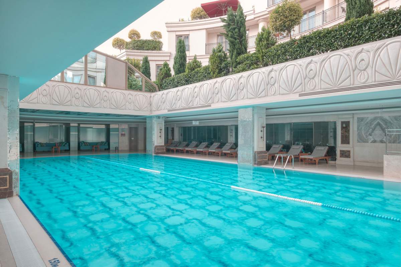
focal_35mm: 23
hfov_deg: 76.1
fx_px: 256
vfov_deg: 55.1
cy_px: 134
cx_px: 200
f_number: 10
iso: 80
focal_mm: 15.1
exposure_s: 1/4
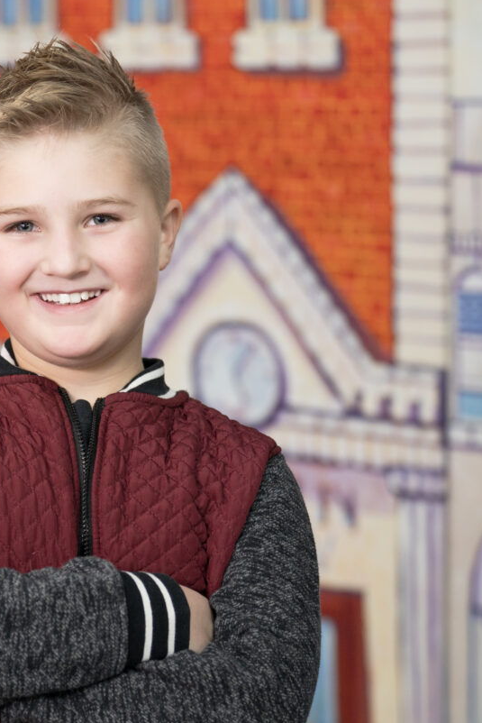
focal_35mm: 134
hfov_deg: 10.2
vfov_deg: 15.3
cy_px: 435
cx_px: 44
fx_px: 2690
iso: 500
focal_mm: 70
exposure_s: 1/80
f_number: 2.8
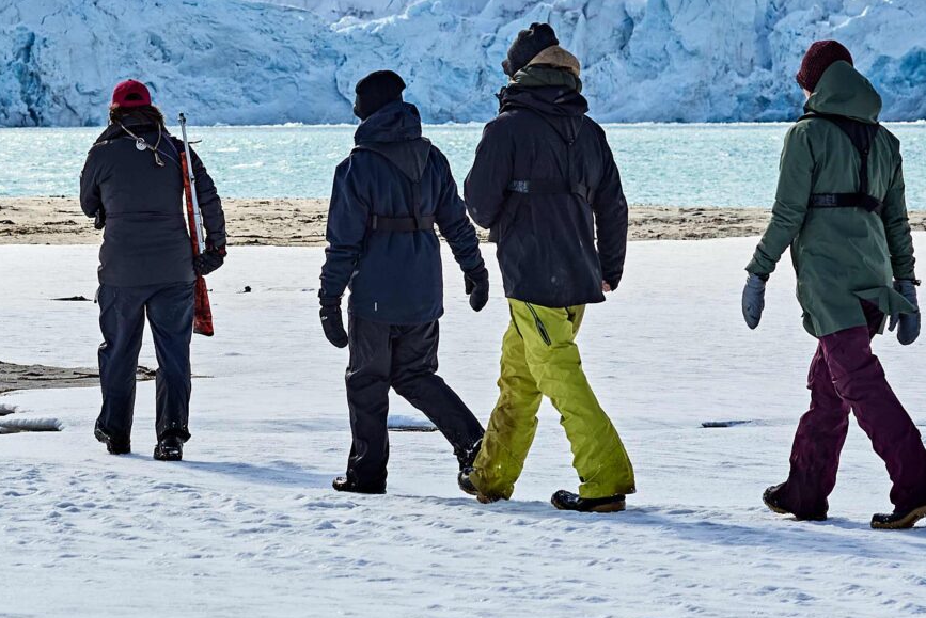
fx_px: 6459
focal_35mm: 251
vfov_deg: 5.5
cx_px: 80
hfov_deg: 8.2
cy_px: 73
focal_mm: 85
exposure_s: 1/640
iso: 100
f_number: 6.3
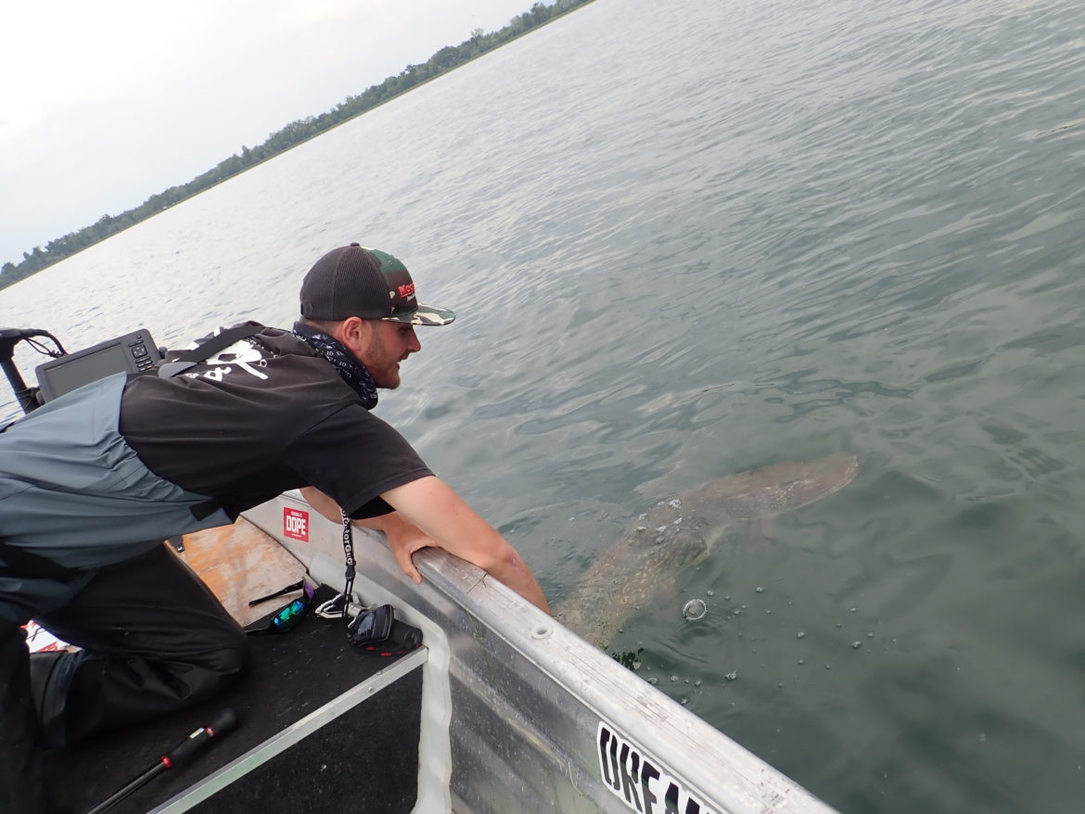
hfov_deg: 69.4
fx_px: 784
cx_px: 542
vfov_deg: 54.9
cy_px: 407
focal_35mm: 25
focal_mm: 4.5
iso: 100
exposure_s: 1/500
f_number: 2.8
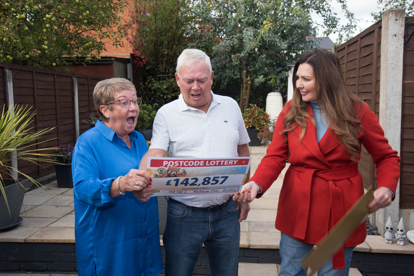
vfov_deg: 35.1
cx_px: 207
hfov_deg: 50.7
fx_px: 437
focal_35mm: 38
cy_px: 138
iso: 125
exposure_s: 1/60
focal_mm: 38
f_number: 8
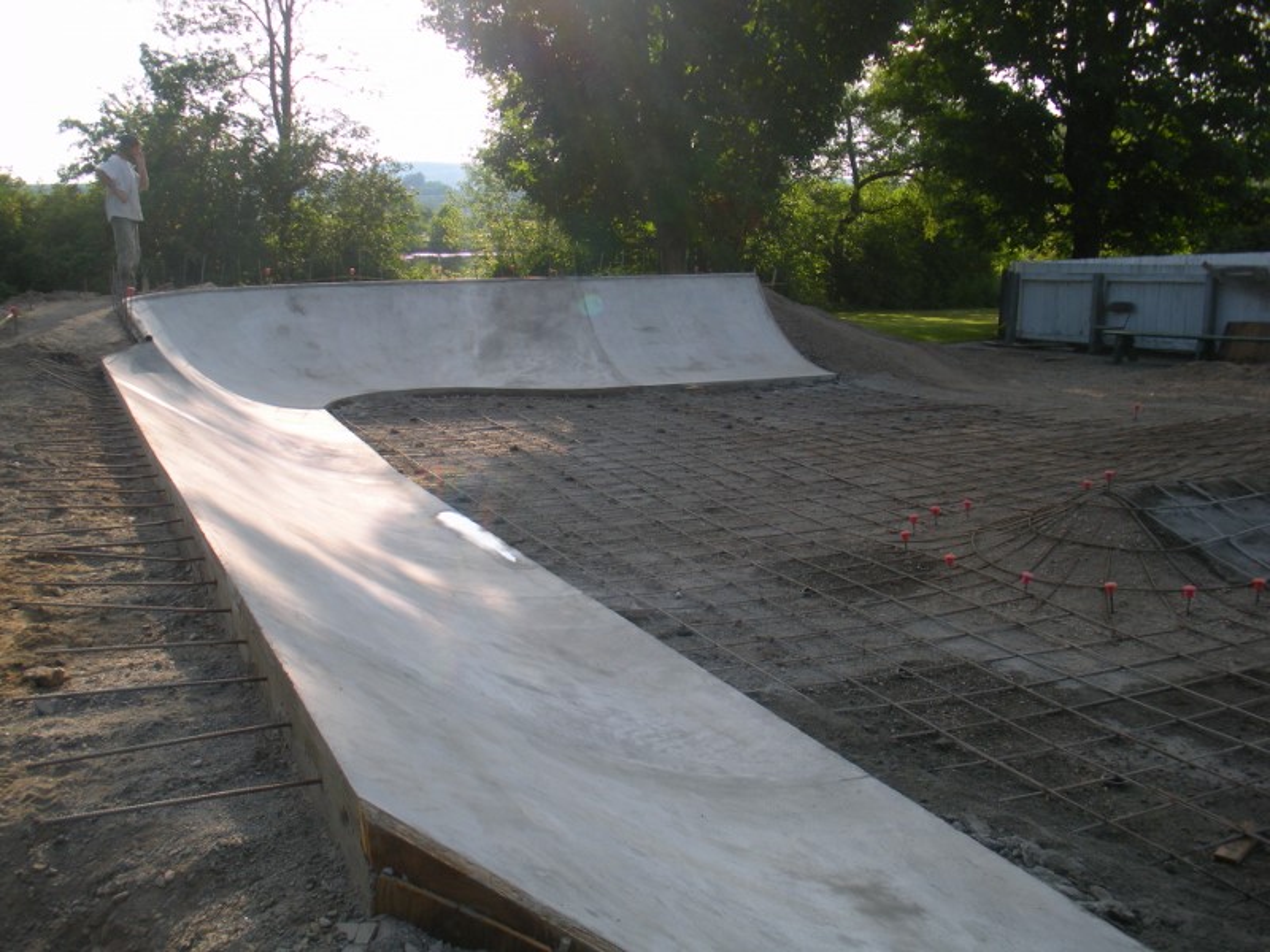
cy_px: 476
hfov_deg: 51.4
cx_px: 635
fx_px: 1321
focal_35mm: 36
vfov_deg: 39.7
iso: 64
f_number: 3.5
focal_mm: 6.3
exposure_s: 1/365
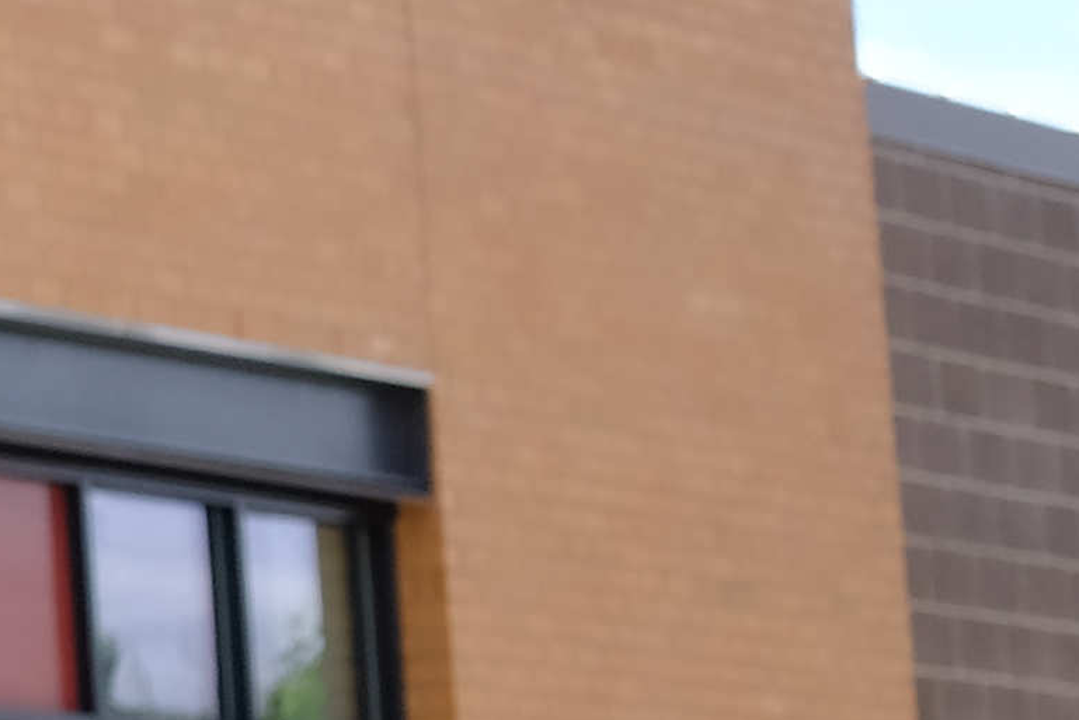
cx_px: -2955
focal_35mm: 273
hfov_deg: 6.4
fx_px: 8183
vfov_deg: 5.0
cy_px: 233
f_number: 5.6
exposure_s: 1/400
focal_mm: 23
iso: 200
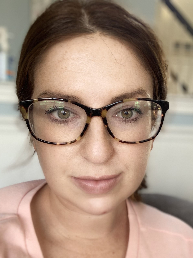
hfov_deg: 44.2
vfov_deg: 56.8
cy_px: 129
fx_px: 238
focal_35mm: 32
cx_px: 96
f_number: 2.2
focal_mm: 2.87
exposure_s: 1/60
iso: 80
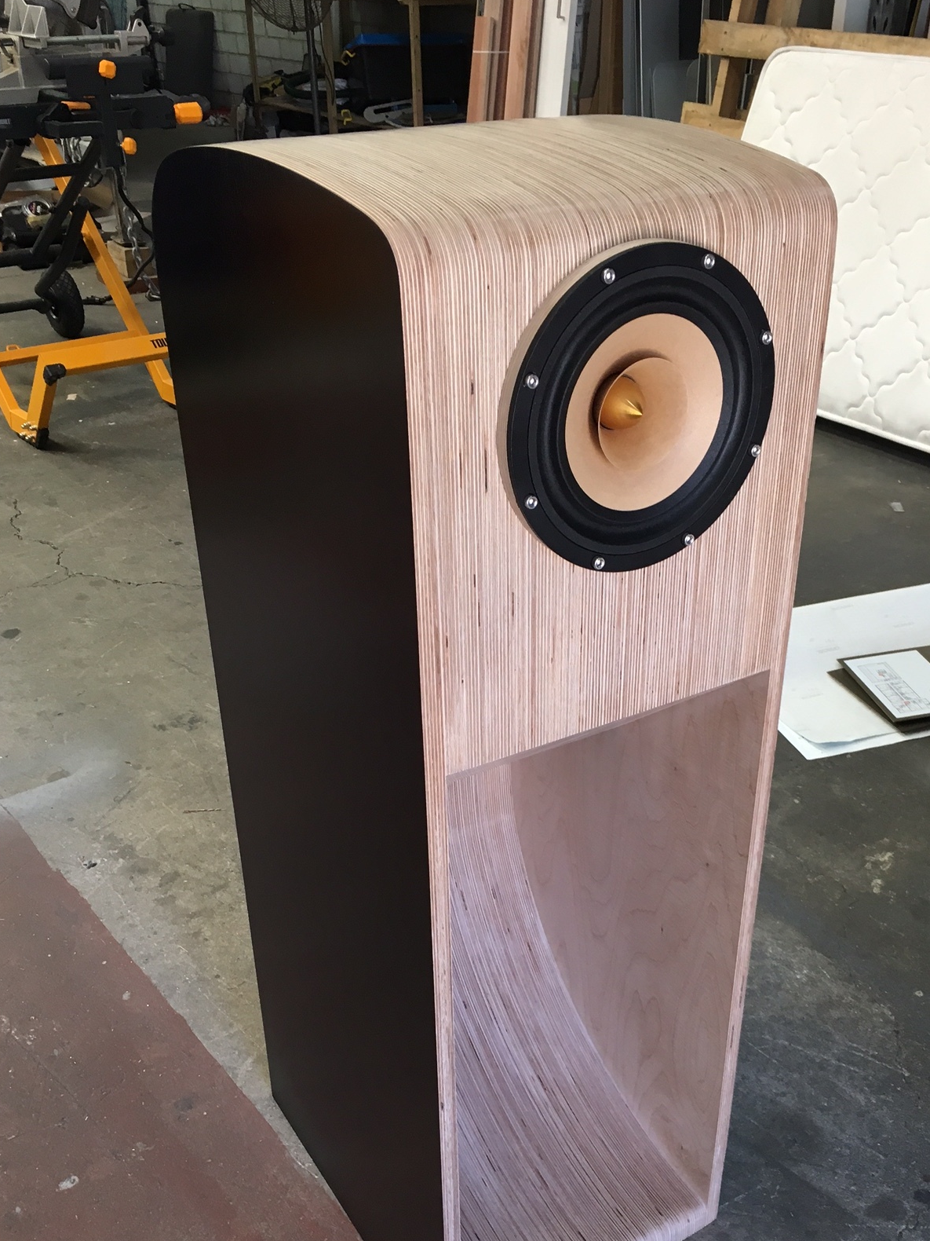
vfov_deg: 49.7
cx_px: 544
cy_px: 769
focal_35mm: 37
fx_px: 1325
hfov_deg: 38.6
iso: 80
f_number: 2.2
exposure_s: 1/33
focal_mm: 4.15
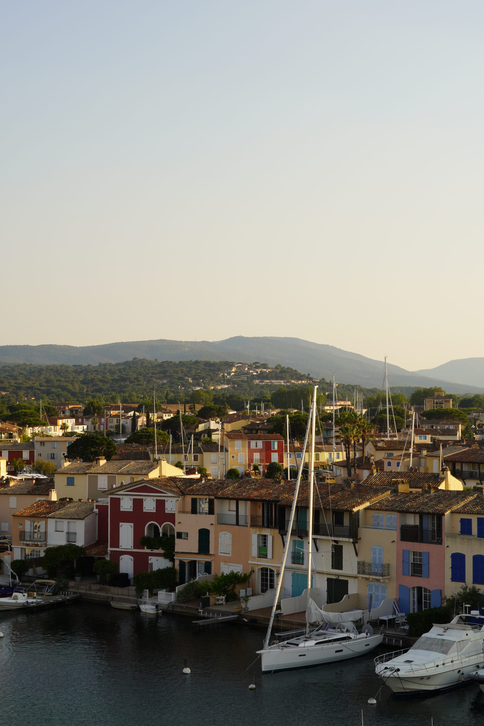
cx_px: 242
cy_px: 363
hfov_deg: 21.1
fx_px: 1300
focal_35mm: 64
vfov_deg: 31.2
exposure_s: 1/160
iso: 100
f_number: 8
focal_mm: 43
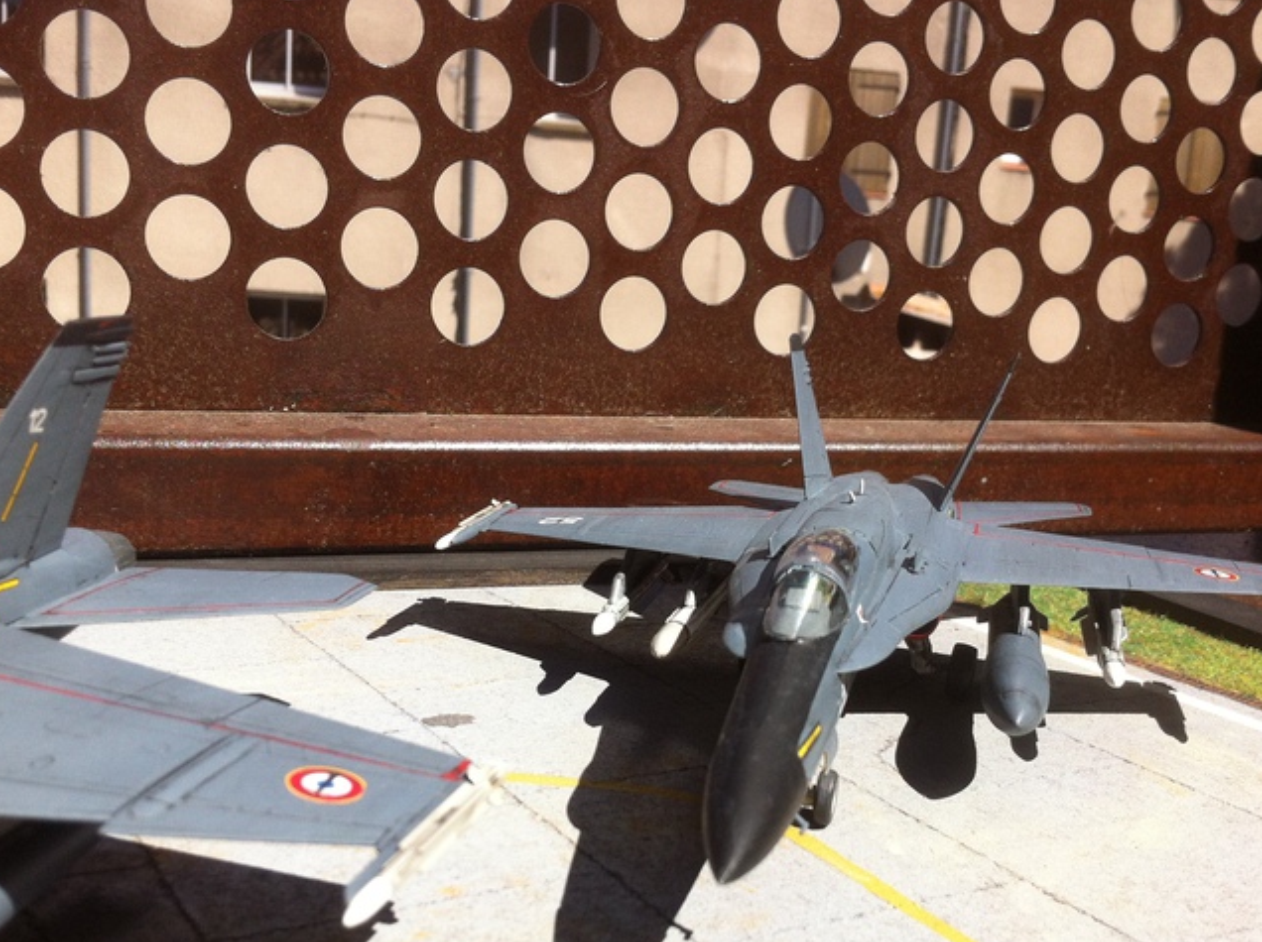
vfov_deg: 32.7
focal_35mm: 44
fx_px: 1602
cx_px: 641
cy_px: 544
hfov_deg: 43.0
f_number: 2.8
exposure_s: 1/1436
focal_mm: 3.85
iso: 80
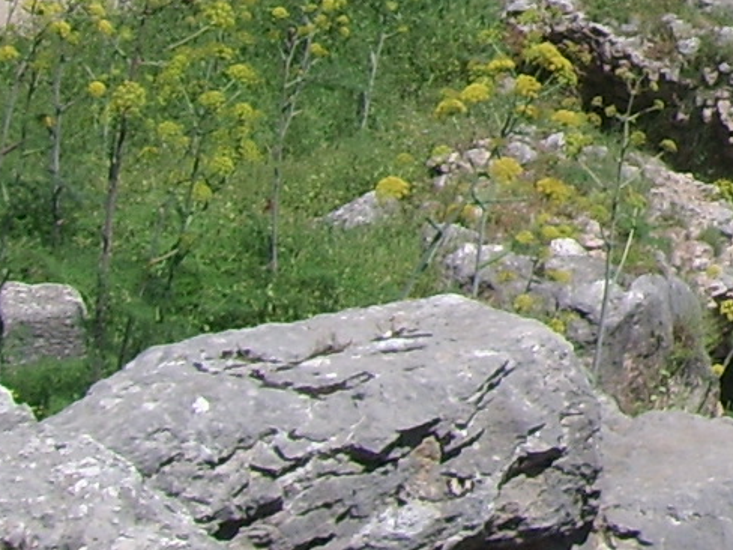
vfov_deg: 9.8
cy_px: -219
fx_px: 3113
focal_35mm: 147
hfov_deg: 12.2
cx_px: 1371
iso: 50
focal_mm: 5.95
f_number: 5.8
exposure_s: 1/500
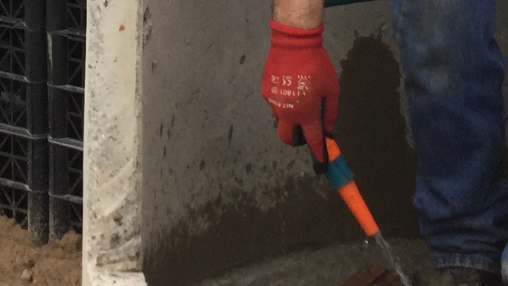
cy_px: -320
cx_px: 226
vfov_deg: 8.6
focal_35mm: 133
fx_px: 1791
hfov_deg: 16.1
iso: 25
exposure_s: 1/304
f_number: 2.4
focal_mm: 3.3
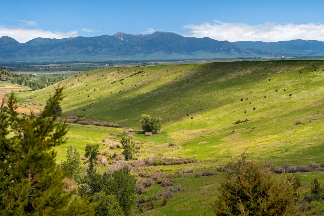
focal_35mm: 75
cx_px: 162
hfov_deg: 27.0
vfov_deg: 18.2
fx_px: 675
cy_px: 108
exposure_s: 1/2000
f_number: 4
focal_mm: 75
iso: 200
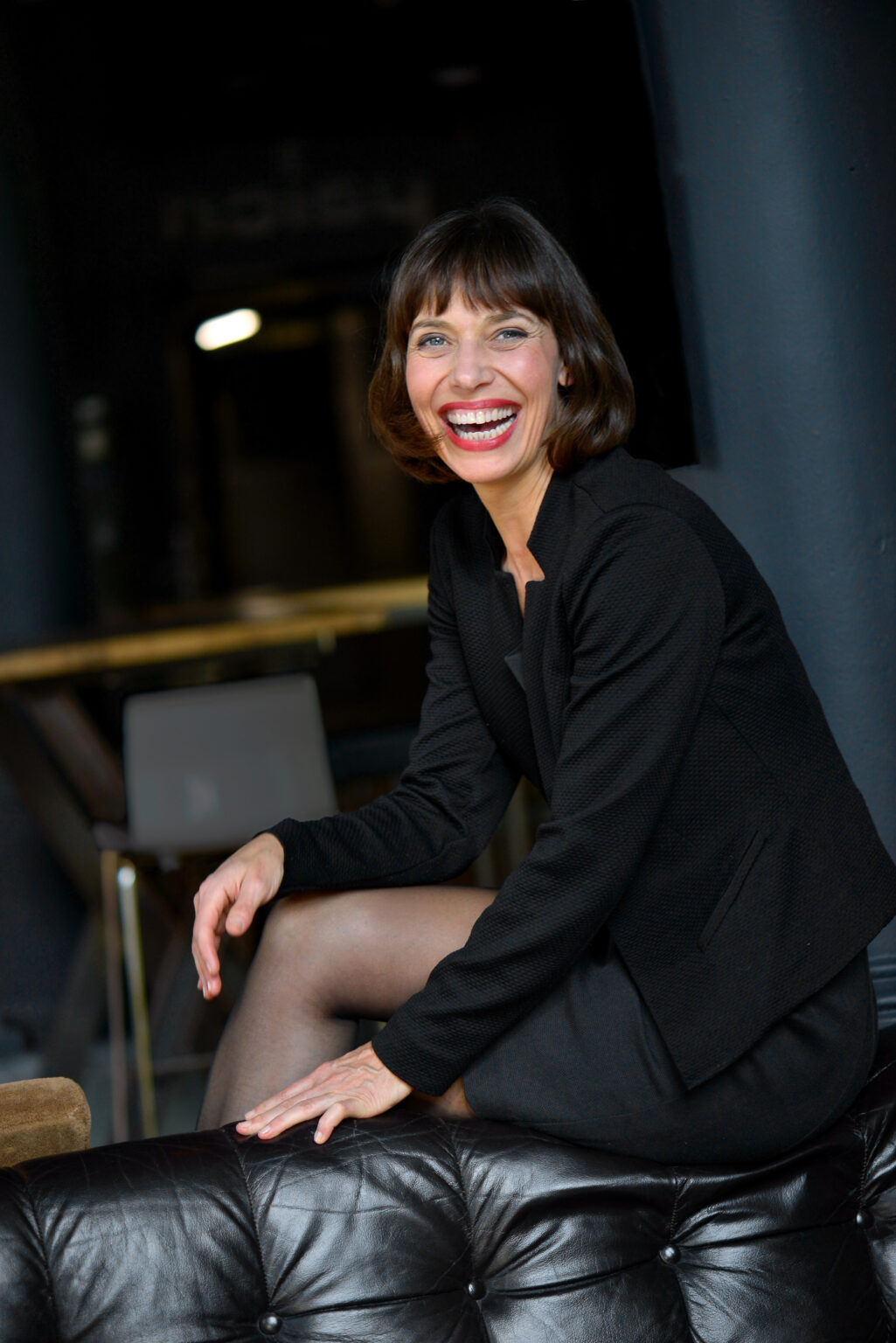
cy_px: 672
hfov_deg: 13.0
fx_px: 3917
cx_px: 448
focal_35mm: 105
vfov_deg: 19.5
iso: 400
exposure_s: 1/200
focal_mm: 105
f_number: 4
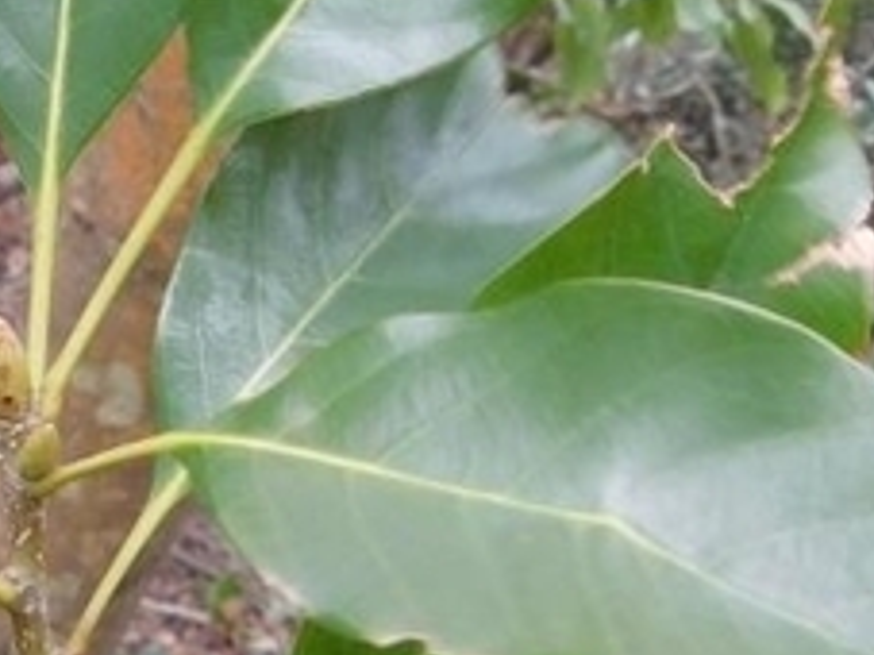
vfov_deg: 17.8
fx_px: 2044
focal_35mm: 81
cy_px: 12
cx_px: -116
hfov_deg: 22.6
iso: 140
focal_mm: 4
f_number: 3
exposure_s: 1/30
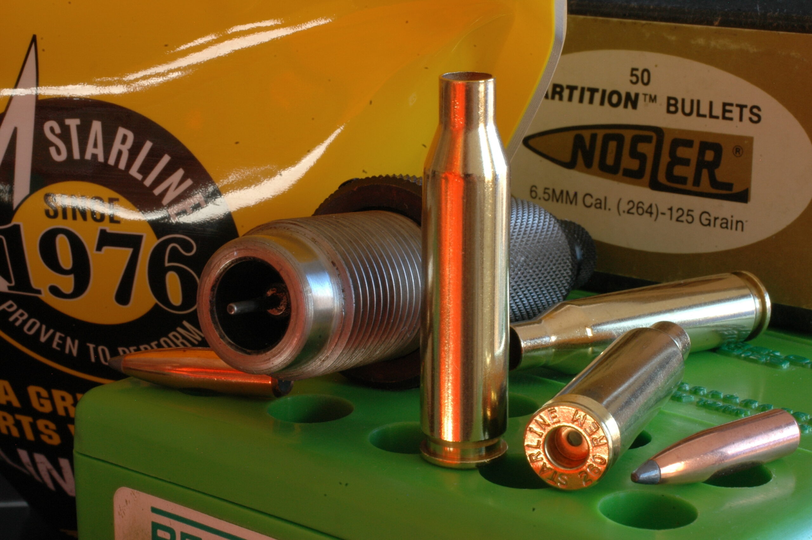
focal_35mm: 75
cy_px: 270
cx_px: 406
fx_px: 1690
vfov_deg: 18.1
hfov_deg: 27.0
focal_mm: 50
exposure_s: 1/2.5
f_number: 22
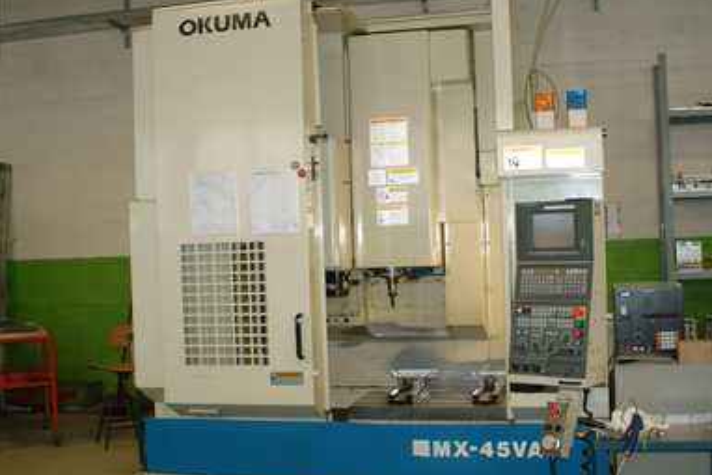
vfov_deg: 30.5
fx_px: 871
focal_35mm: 44
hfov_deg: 44.5
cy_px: 234
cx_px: 371
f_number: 4.8
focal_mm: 28
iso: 200
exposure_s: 1/15
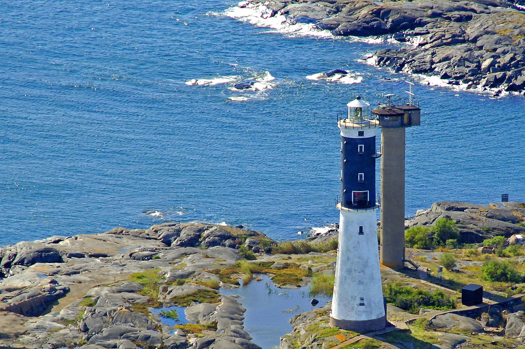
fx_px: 4209
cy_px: 276
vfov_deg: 4.7
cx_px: 339
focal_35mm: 289
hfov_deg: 7.1
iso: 400
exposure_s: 1/1000
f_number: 5.6
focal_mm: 120
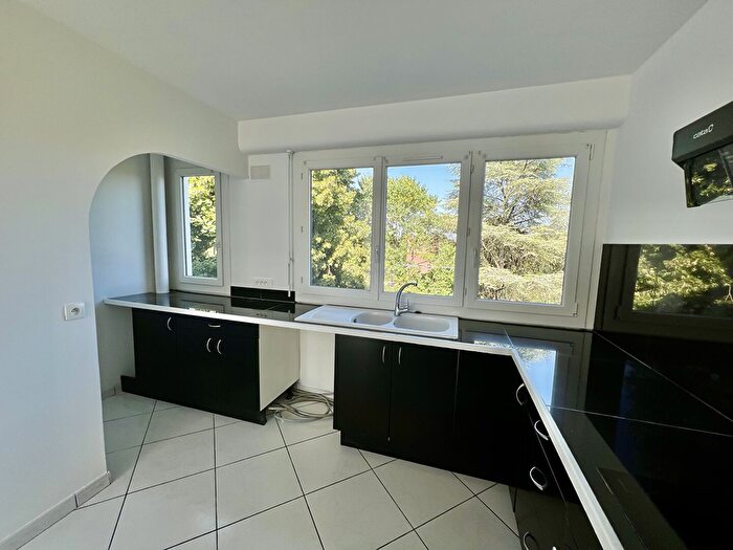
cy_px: 275
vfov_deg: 89.9
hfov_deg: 106.2
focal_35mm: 13
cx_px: 366
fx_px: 275
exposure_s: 1/191
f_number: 1.8
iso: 32
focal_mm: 1.57
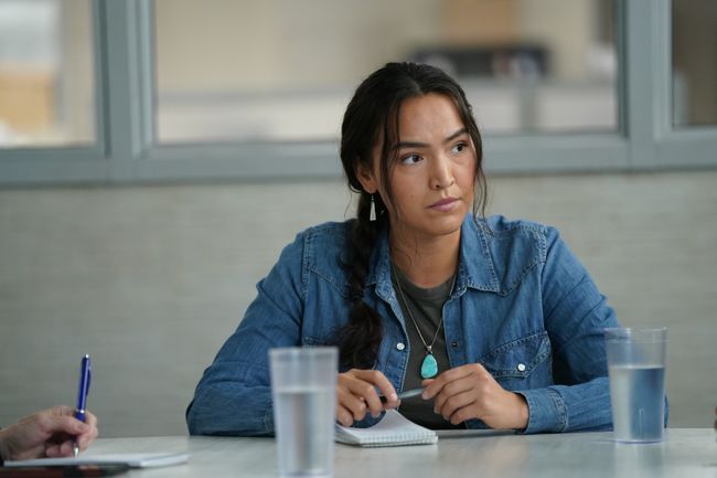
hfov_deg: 12.0
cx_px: 358
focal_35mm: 171
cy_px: 239
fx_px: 3405
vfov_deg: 8.0
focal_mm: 171
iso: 3200
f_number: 2.8
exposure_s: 1/125
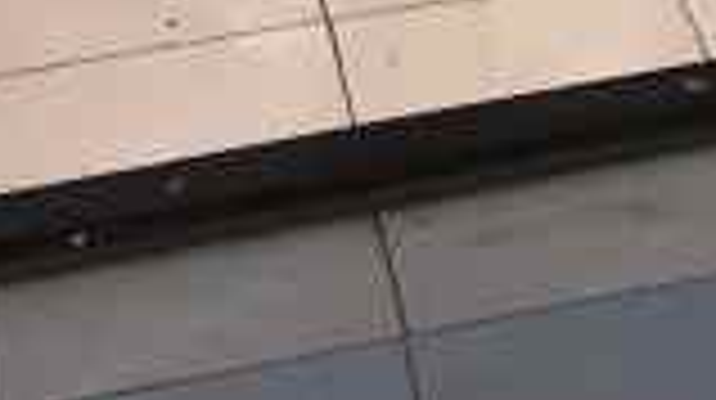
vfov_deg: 5.4
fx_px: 3679
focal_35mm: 194
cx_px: 1594
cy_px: -1290
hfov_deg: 10.0
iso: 50
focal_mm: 3.99
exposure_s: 1/17
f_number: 1.8
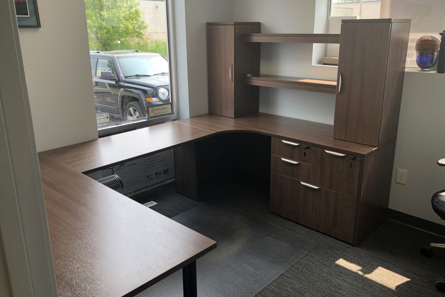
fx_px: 371
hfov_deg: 61.9
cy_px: 140
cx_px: 228
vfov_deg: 43.6
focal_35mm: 30
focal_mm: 3.99
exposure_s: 1/120
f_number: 1.8
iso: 25
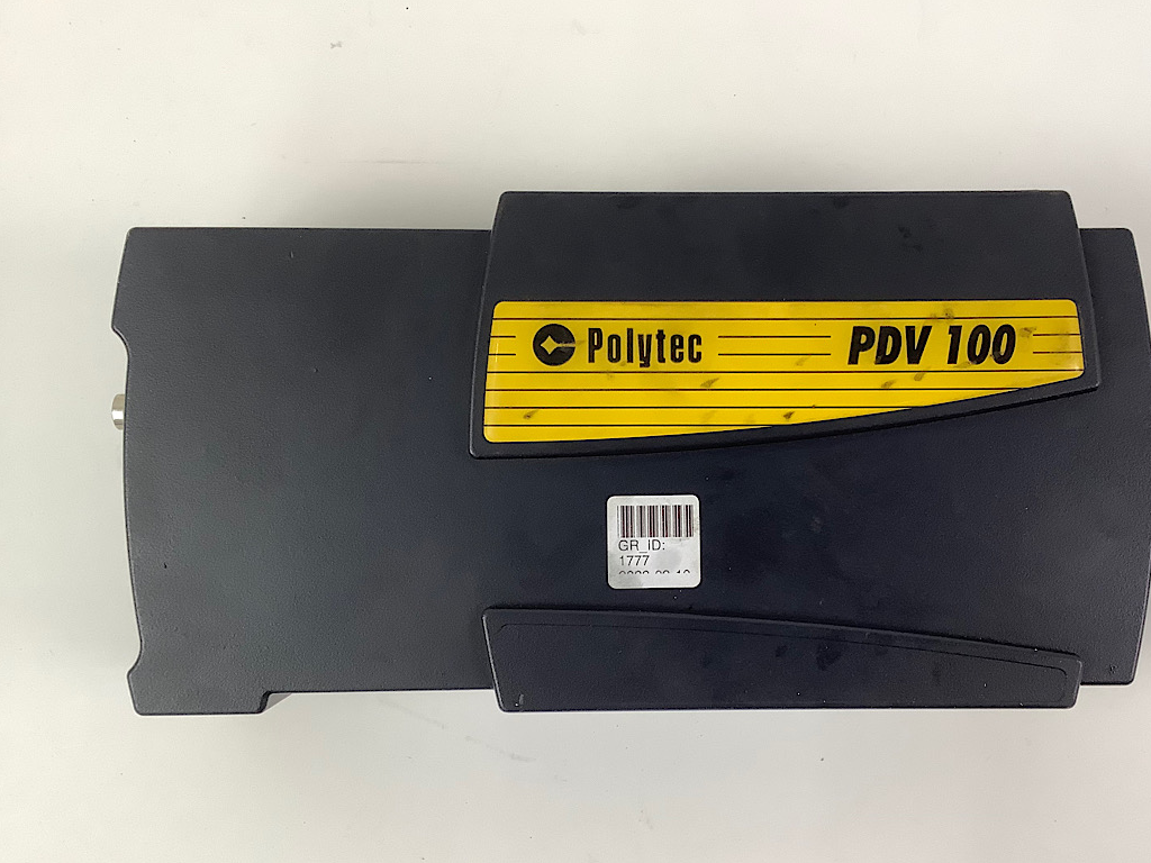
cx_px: 665
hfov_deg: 51.2
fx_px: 1197
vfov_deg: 39.6
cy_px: 478
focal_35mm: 36
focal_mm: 3.3
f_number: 2.4
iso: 80
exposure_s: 1/50
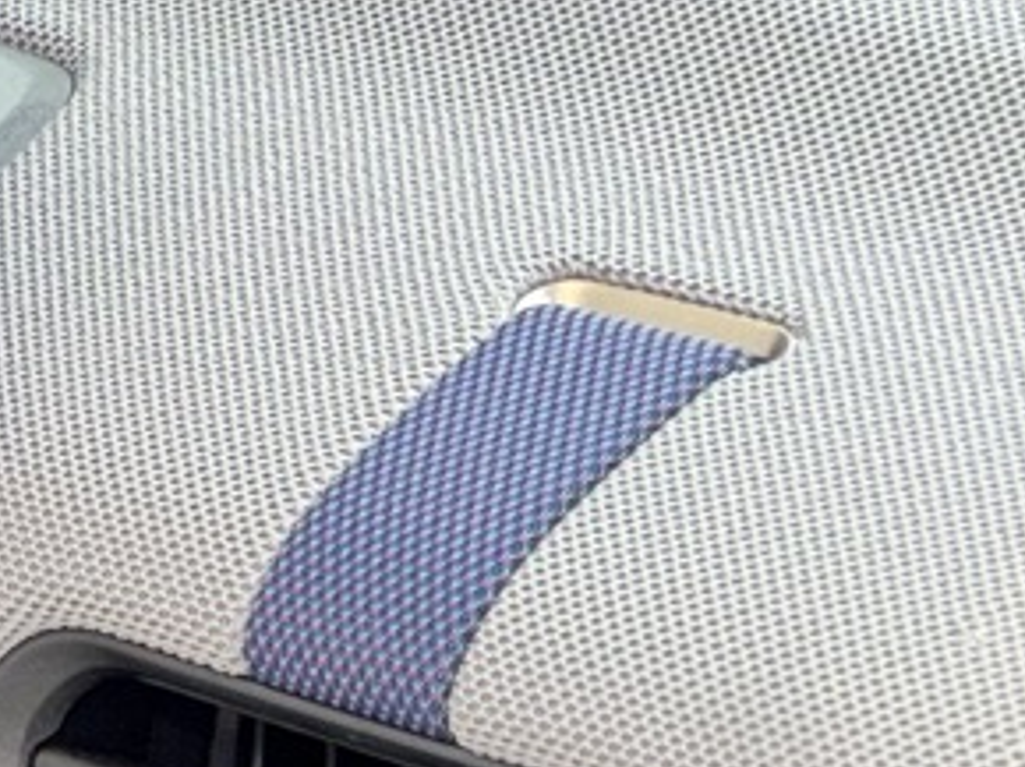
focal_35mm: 340
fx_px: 10059
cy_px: 304
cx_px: -1092
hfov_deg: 5.7
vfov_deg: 4.4
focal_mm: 9
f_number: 2.8
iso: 125
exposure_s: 1/99
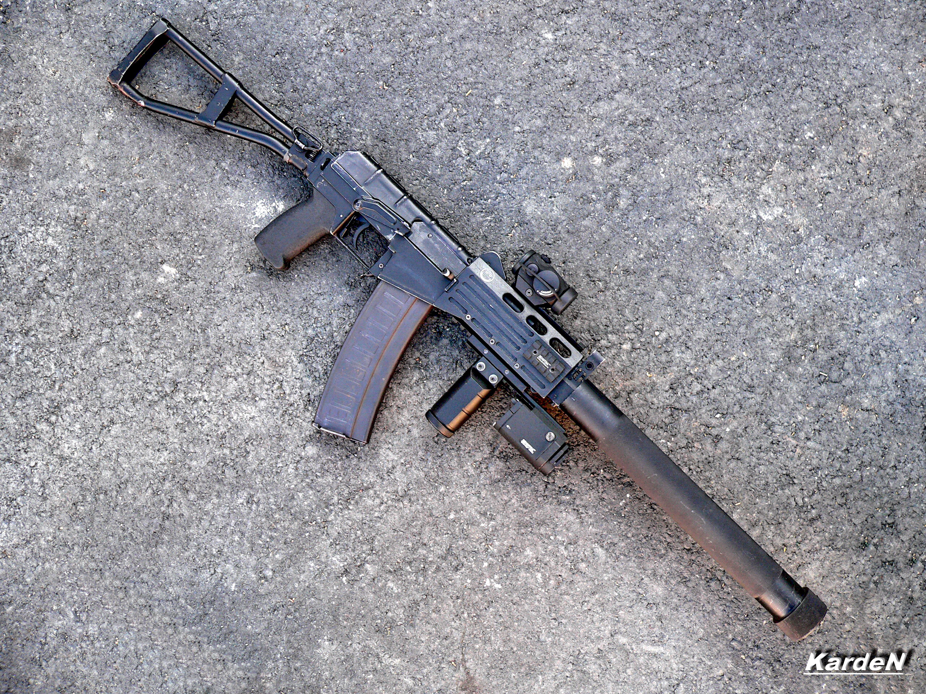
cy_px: 347
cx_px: 463
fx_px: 963
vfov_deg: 39.7
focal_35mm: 36
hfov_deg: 51.4
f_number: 2.8
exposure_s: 1/60
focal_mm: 6
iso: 150
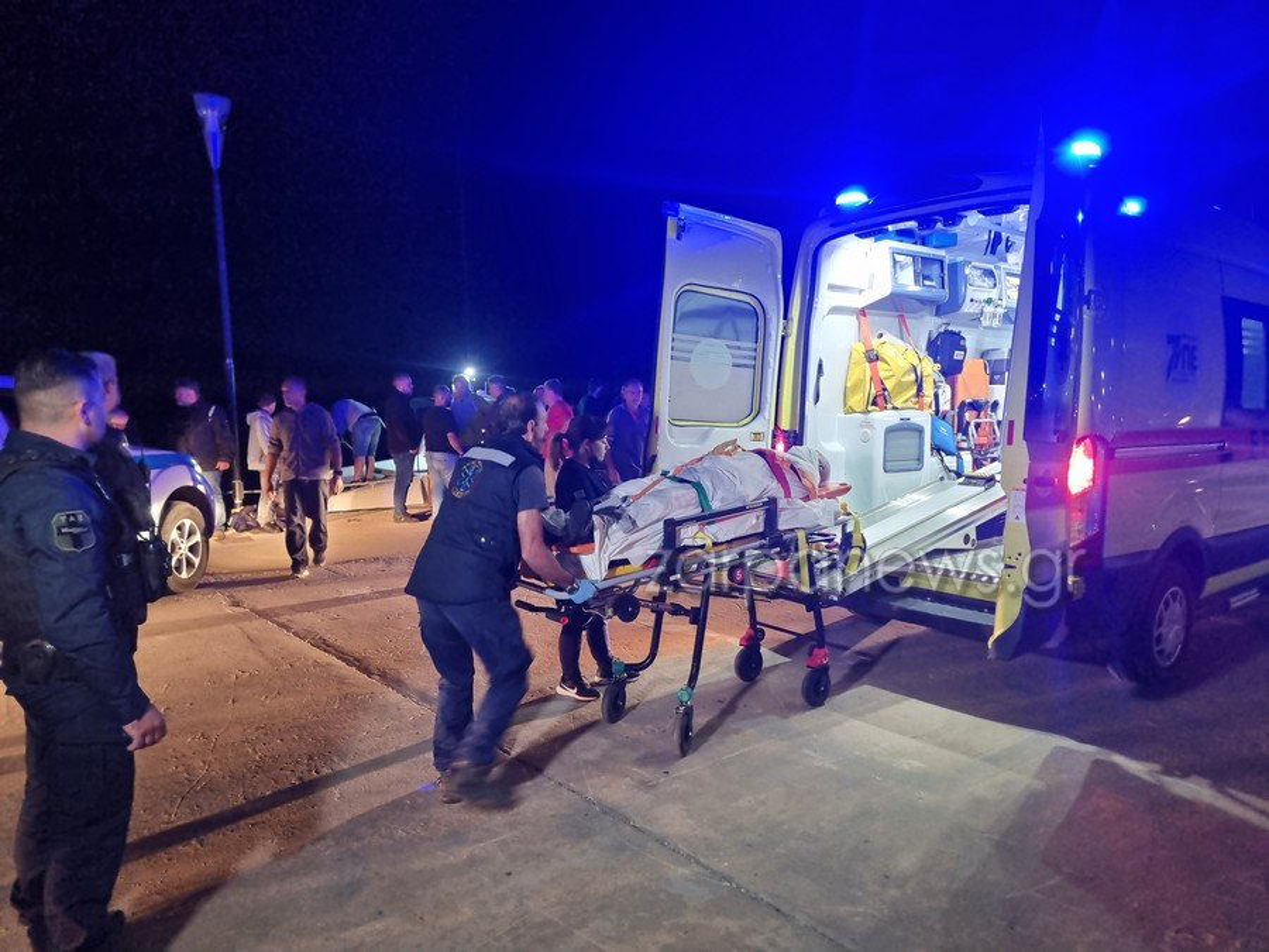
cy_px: 476
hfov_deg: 71.6
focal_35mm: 24
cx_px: 634
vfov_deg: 56.8
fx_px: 880
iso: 800
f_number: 1.8
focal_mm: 6.7
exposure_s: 1/25
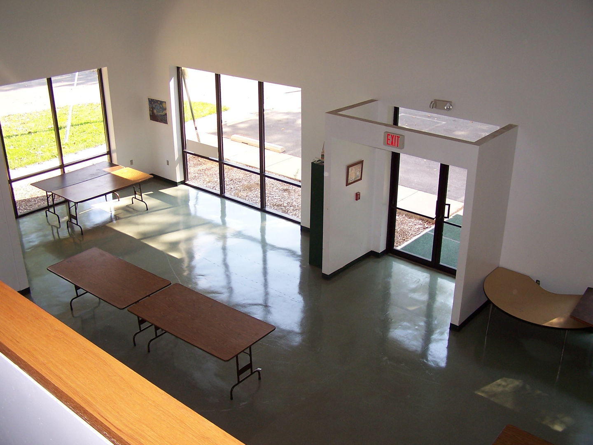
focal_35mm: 38
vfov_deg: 37.7
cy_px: 222
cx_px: 296
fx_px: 651
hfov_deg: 49.0
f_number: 2.8
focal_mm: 6.3
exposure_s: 1/60
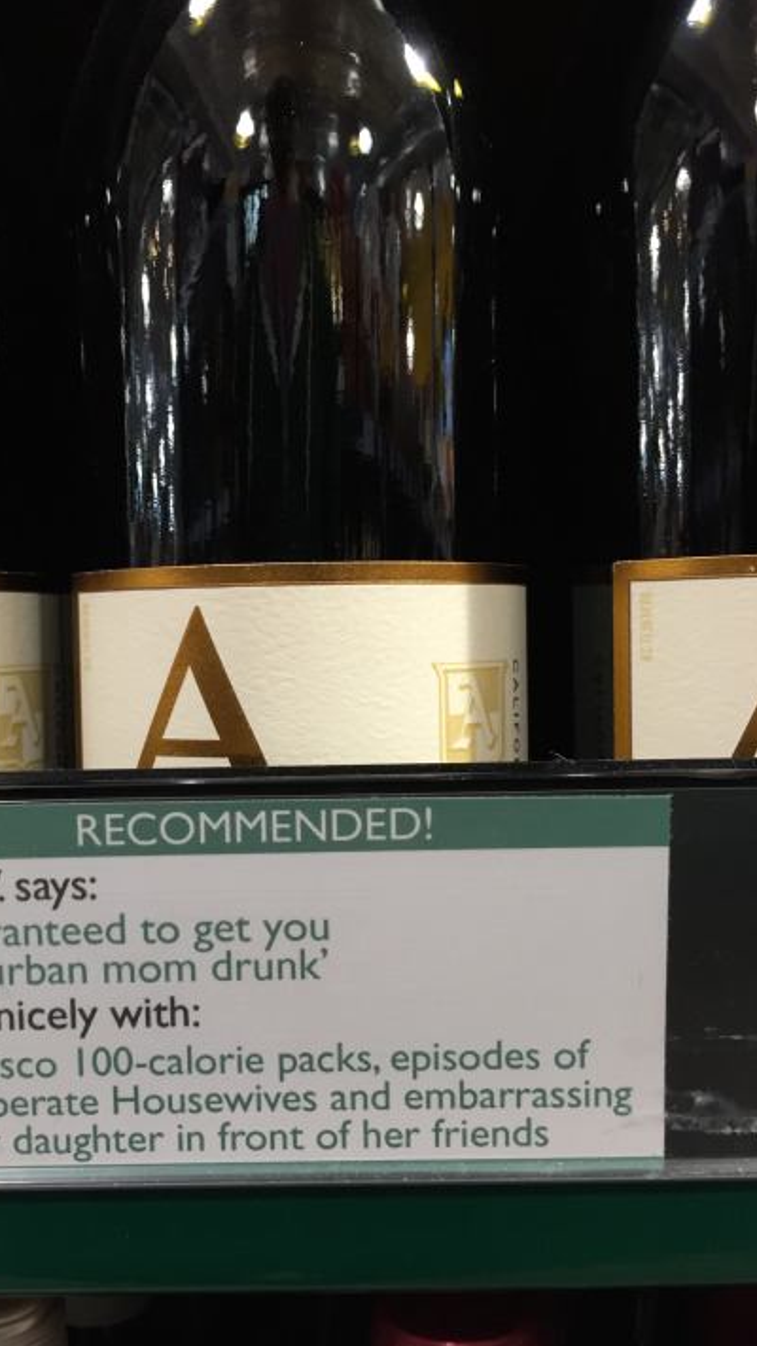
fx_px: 1142
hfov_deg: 36.4
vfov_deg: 61.0
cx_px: 276
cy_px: 678
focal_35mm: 32
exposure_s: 1/30
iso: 80
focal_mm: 4.15
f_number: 2.2
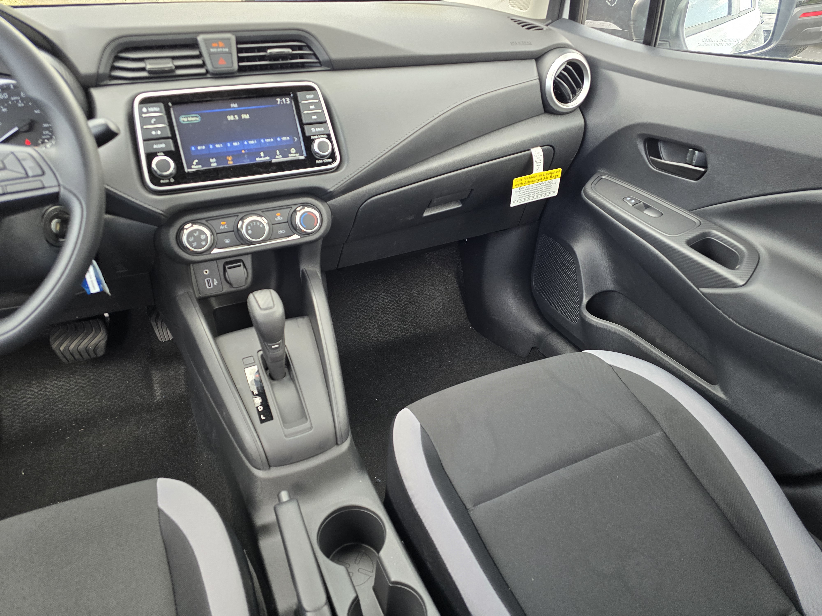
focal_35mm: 23
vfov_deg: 58.9
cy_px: 308
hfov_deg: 73.9
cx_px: 411
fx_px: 546
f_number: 1.7
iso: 125
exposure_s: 1/180
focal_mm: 6.3
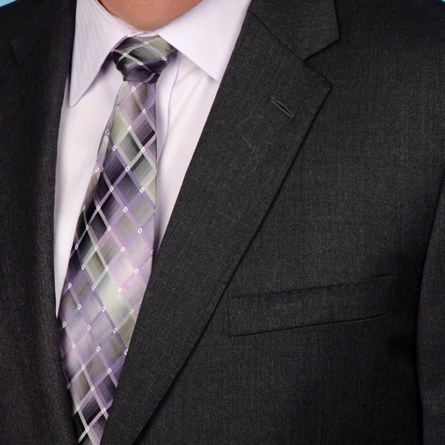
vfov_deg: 7.5
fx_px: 3403
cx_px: 174
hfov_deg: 7.5
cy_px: 64
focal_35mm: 234
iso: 100
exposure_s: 1/160
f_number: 16
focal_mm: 82
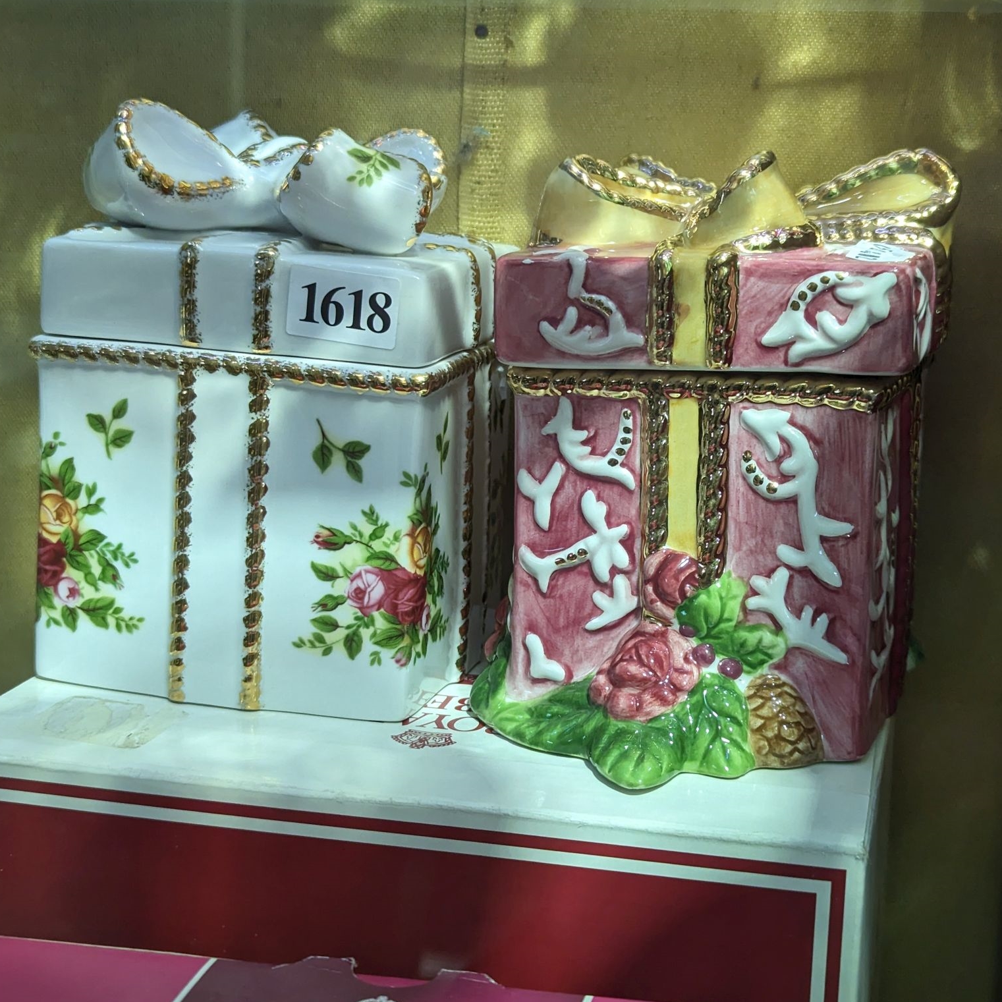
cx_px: 527
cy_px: 503
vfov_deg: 30.0
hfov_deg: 30.0
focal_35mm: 57
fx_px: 1867
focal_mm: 6.81
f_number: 1.85
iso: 255
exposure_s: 1/99.9
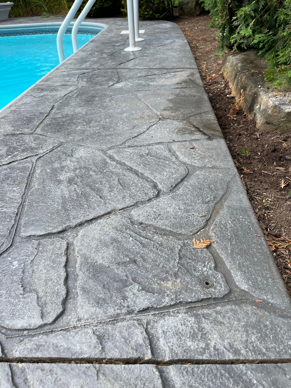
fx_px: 291
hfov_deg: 53.1
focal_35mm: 26
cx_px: 146
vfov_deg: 67.3
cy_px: 194
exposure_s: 1/1175
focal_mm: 5.1
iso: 32
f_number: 1.6
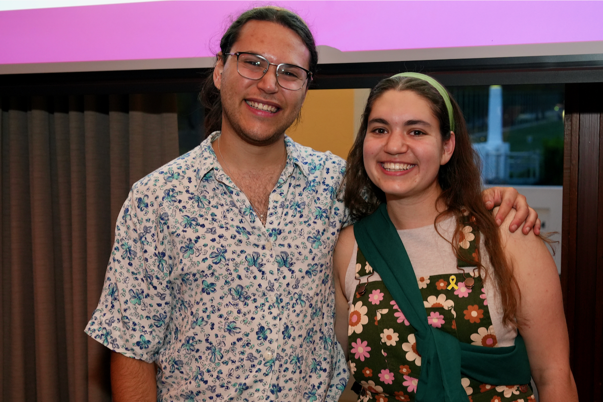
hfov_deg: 40.3
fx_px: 821
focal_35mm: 49
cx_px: 302
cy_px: 201
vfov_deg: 27.5
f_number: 5.6
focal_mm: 49
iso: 3200
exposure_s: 1/60
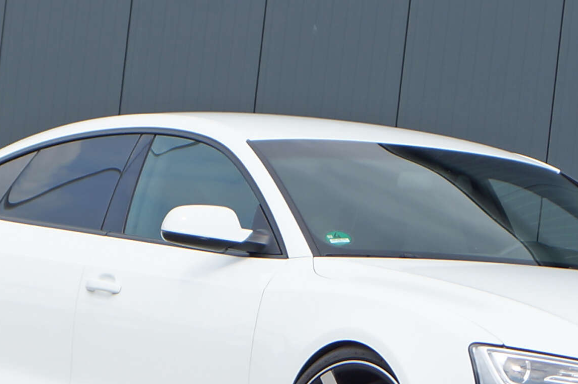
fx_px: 5356
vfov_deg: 4.1
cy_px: 214
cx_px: 383
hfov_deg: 6.2
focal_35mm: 334
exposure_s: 1/400
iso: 100
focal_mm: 50
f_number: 6.3
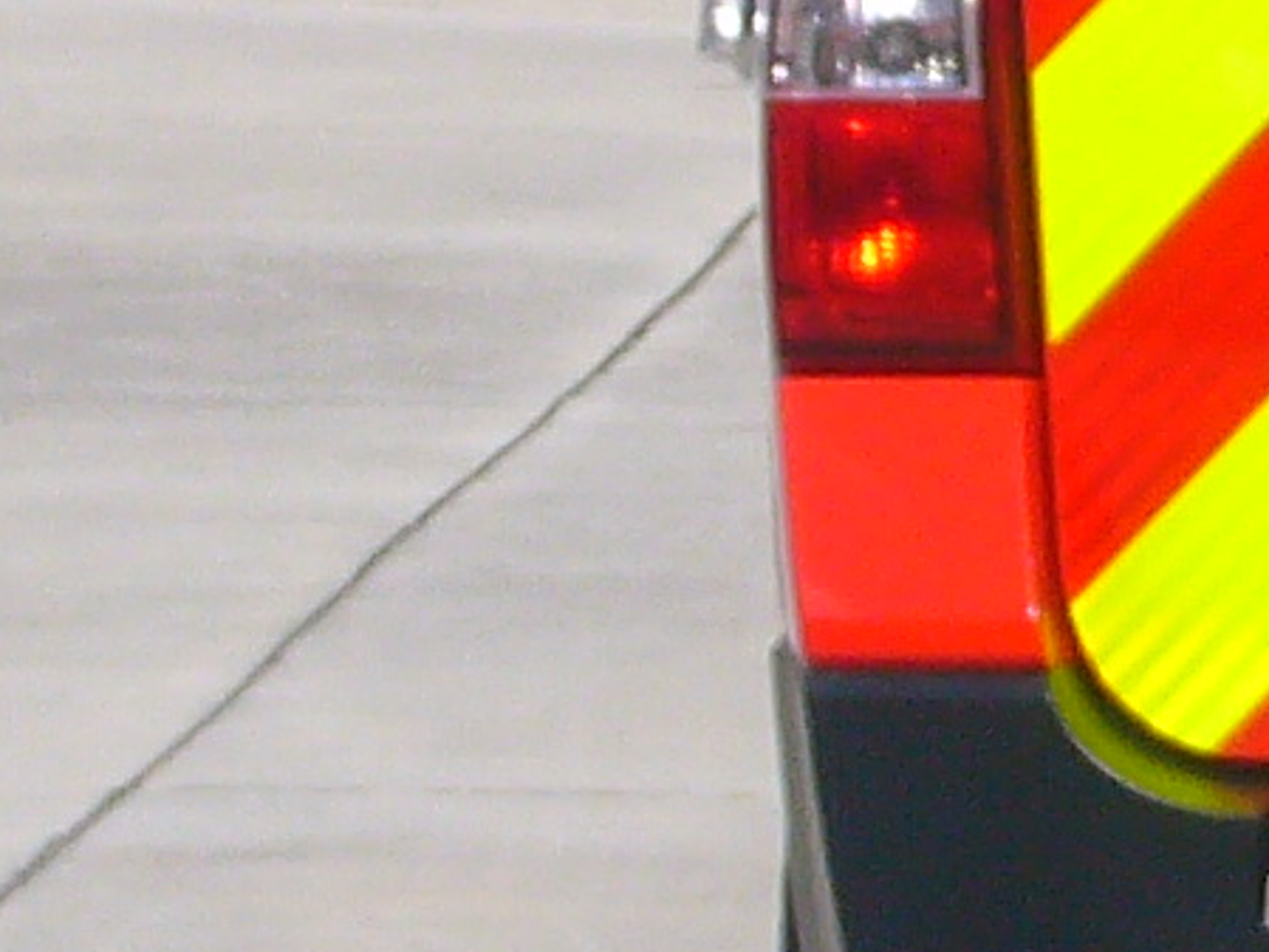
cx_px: 2366
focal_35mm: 640
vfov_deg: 2.3
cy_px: 136
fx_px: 23468
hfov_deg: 3.1
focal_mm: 16.8
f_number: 11
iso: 80
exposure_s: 1/160
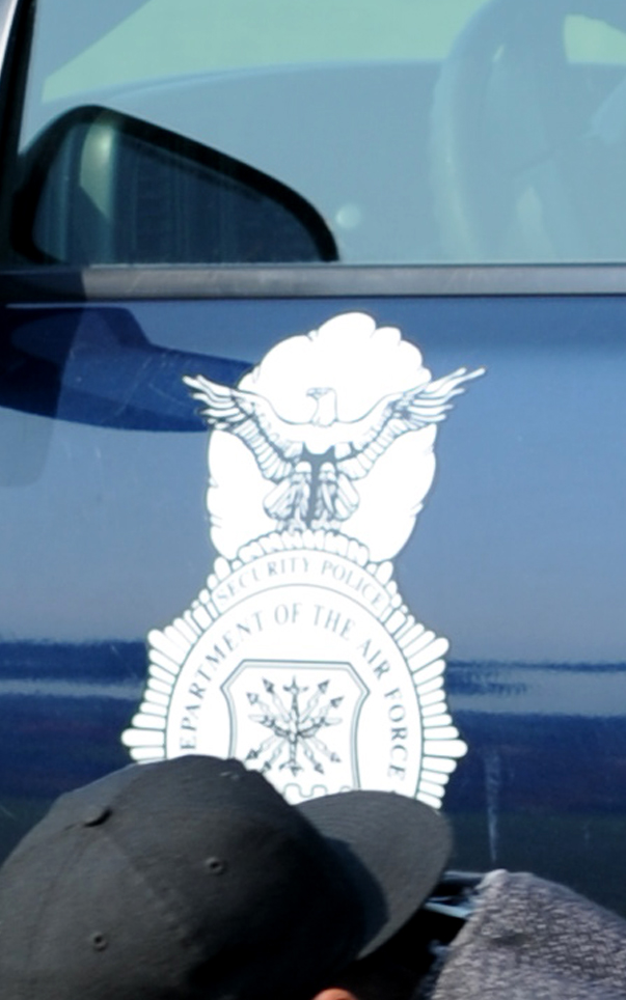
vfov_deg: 4.9
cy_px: 927
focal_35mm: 427
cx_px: 1279
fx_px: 11649
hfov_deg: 3.1
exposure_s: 1/640
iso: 200
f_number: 5
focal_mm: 95
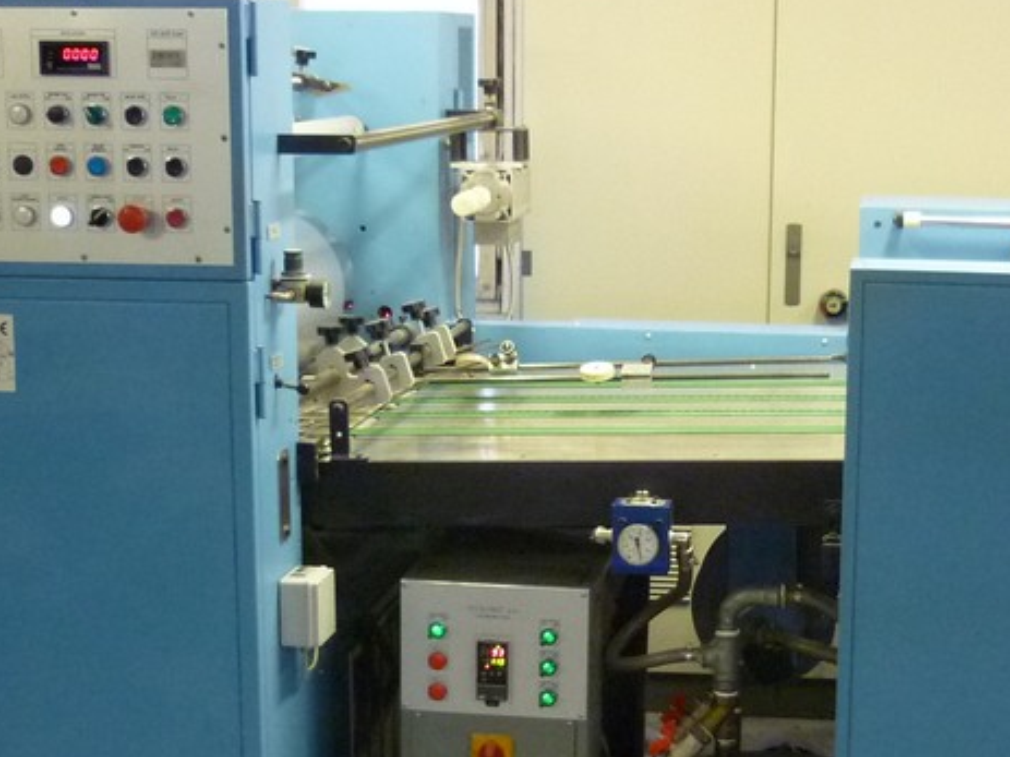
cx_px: 685
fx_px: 2129
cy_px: 530
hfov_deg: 26.5
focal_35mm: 73
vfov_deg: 20.1
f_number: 2.8
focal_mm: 5.5
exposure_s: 1/13
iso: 400
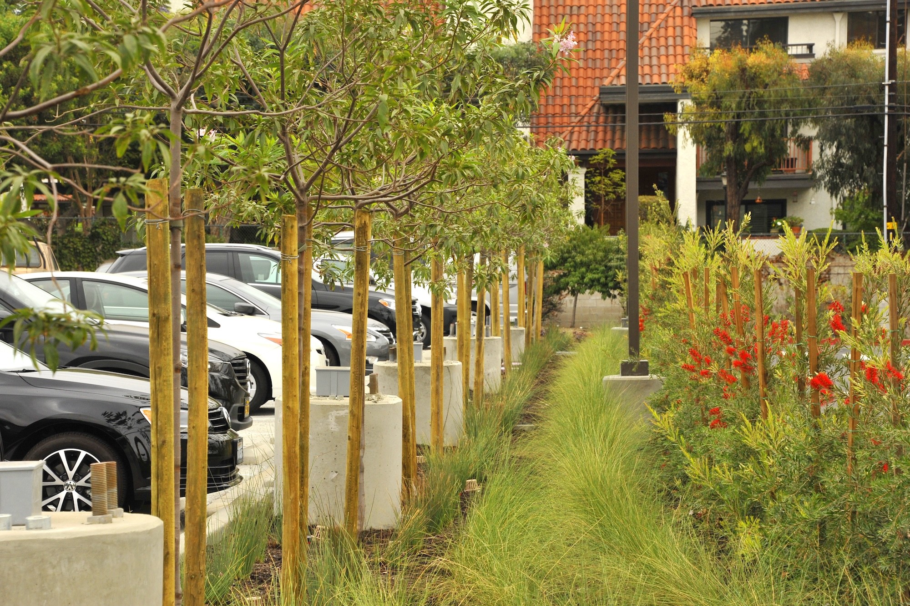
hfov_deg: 16.4
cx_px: 455
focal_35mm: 125
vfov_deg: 11.0
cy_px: 303
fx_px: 3158
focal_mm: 125
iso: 1250
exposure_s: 1/400
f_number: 10
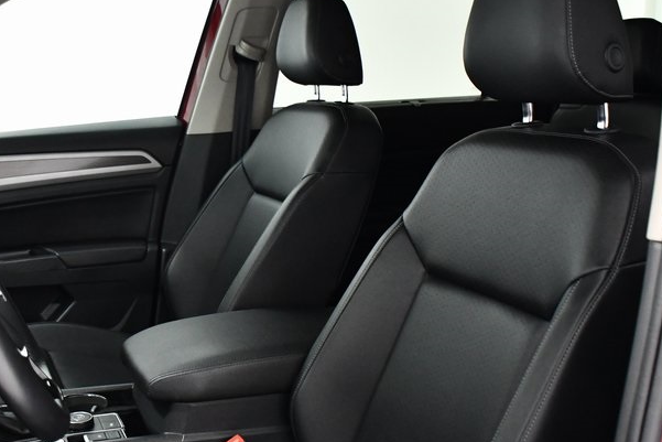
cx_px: 254
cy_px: 275
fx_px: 846
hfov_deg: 42.5
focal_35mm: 46
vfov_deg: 29.2
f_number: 3.5
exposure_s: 1/80
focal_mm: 18
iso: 3200
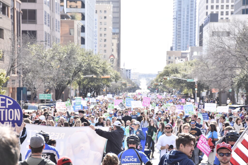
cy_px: 82
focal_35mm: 105
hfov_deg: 19.5
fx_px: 723
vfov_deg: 13.0
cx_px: 124
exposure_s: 1/800
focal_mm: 70
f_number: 7.1
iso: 800
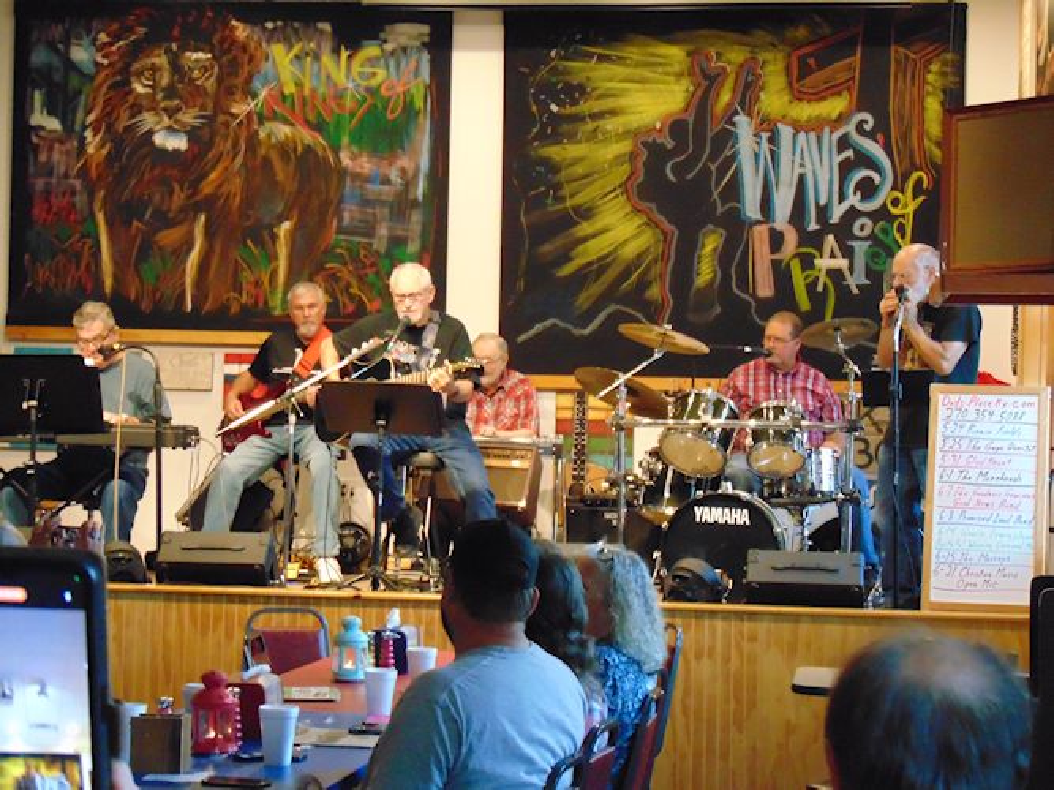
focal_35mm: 71
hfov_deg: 27.4
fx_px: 2161
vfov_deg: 20.7
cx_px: 527
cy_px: 395
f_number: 3.7
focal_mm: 12.8
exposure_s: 1/30
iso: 800
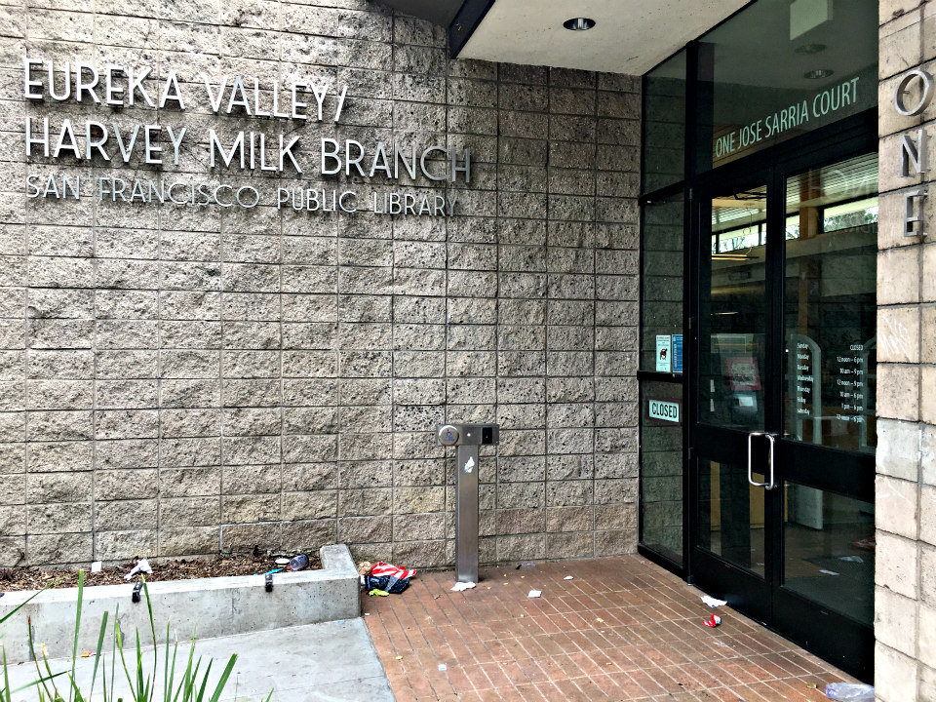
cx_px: 468
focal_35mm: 29
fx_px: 784
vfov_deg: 48.2
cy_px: 351
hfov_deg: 61.7
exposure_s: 1/217
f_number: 2.2
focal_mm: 4.15
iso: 25
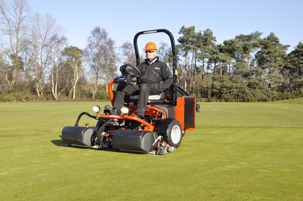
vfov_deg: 31.8
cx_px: 152
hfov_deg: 46.5
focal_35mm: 42
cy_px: 100
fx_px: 353
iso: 400
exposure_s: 1/320
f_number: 9
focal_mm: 28
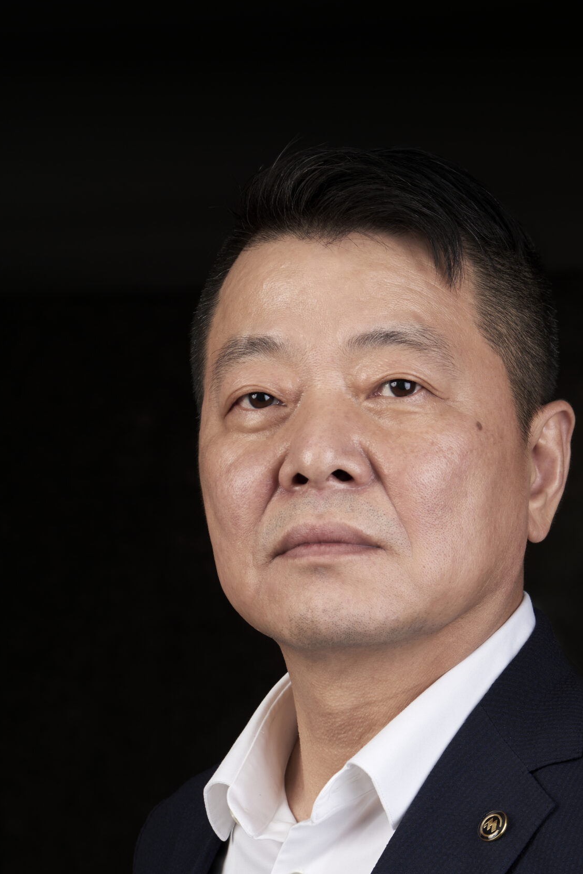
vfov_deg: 11.4
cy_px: 707
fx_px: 4369
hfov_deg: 7.6
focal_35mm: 180
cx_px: 427
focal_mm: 105
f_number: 13
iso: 64
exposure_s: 1/160
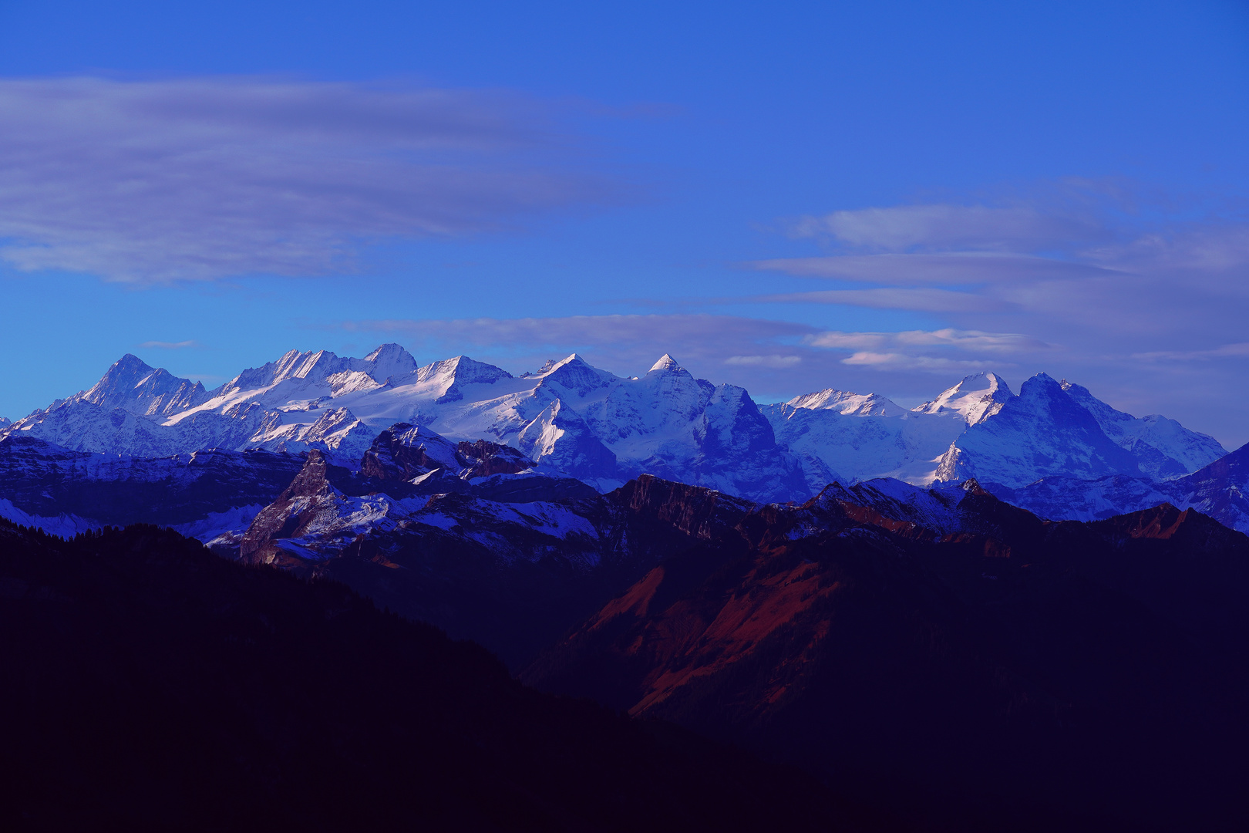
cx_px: 624
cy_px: 416
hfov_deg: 18.4
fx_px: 3851
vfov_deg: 12.3
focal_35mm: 111
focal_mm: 74
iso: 100
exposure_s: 1/500
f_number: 8
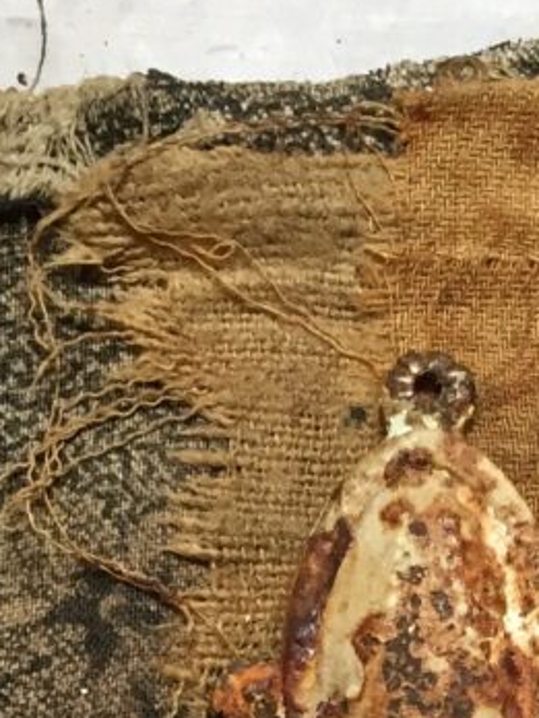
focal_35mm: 128
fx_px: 2657
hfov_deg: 11.5
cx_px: 498
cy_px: 1240
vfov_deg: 13.9
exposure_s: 1/33
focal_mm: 4.15
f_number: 2.2
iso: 40
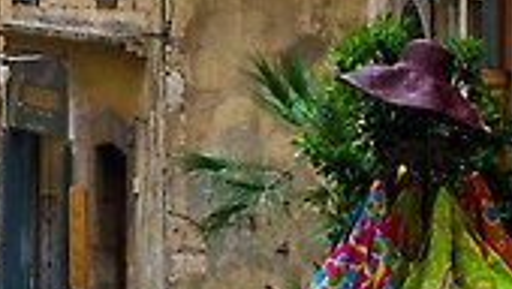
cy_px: -238
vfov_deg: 4.5
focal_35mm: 268
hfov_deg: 7.9
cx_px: -143
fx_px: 3643
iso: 125
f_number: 5.6
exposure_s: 1/125
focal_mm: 29
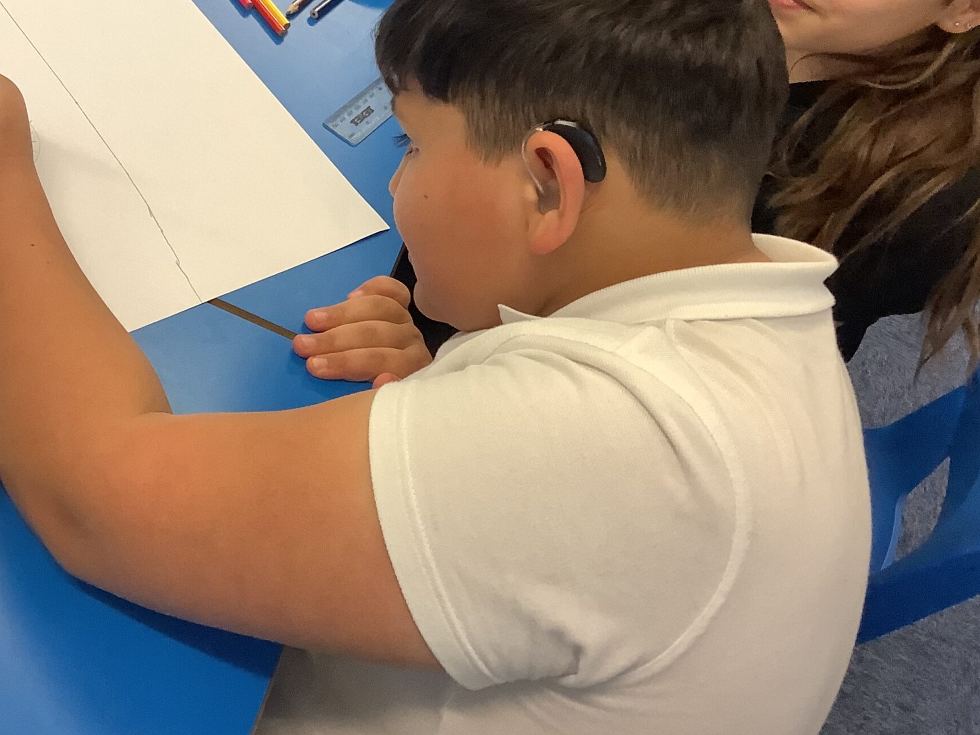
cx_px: 429
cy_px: 229
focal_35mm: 46
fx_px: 1302
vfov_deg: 31.2
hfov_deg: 41.2
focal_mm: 3.3
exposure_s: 1/50
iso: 250
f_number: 2.4
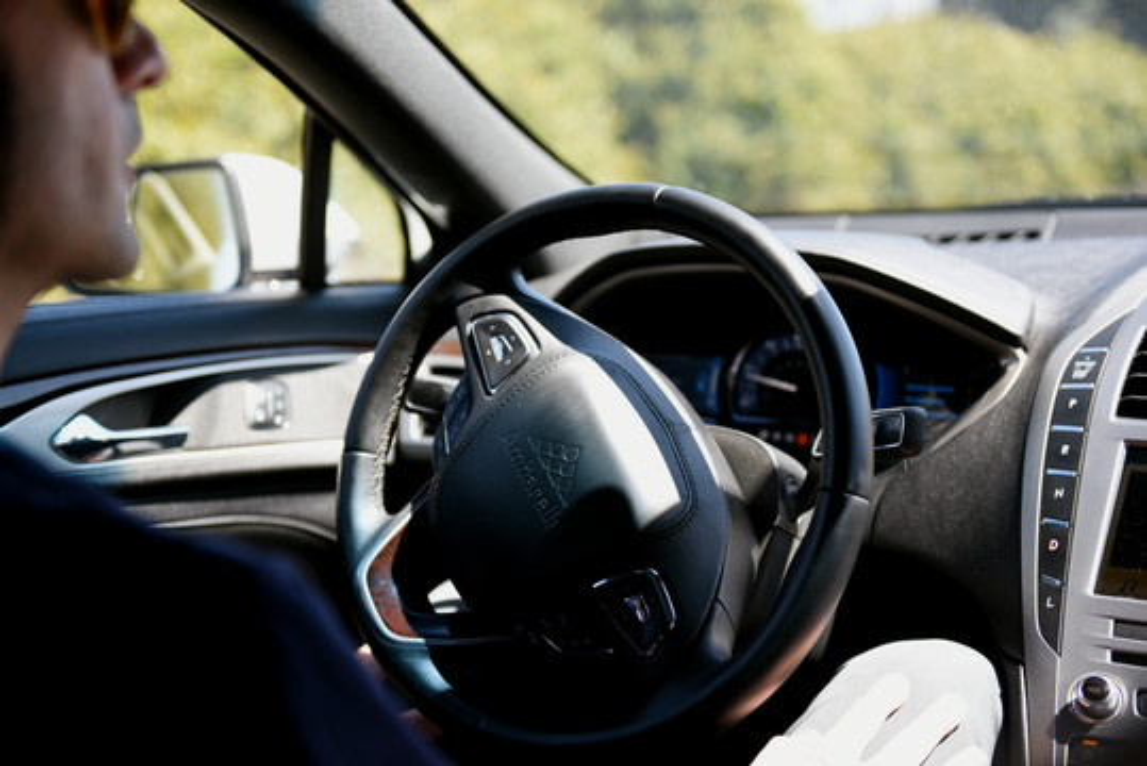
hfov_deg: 35.6
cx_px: 574
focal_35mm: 56
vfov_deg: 24.2
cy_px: 383
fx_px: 1785
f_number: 2.8
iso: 500
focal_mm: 56
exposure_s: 1/1000
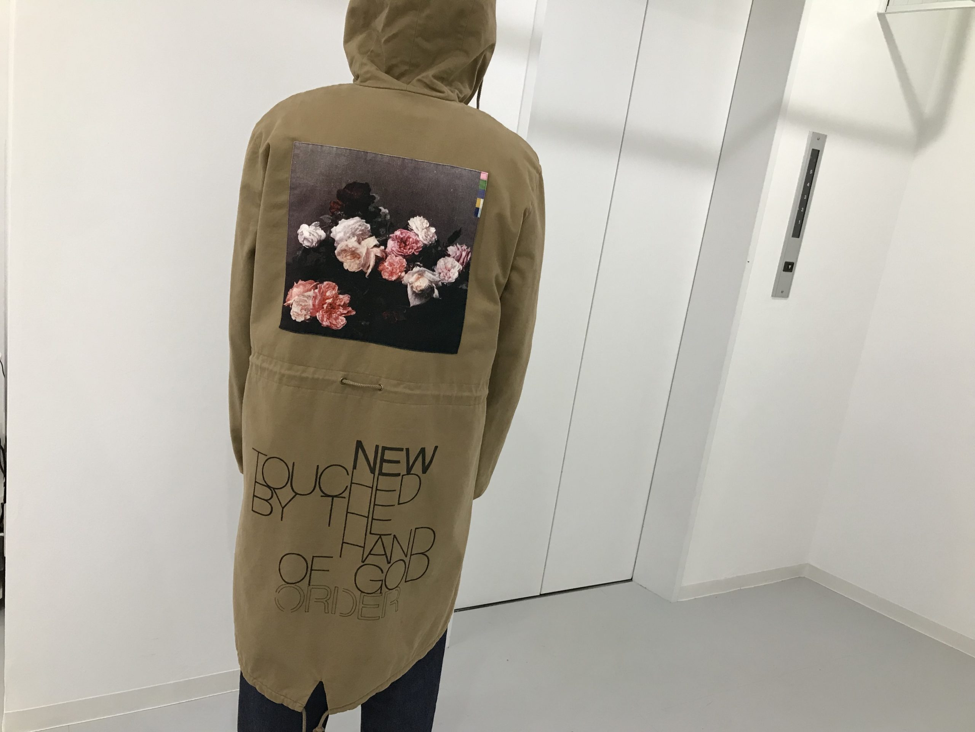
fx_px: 789
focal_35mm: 28
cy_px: 366
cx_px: 488
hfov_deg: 63.4
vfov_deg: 49.7
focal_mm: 3.99
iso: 32
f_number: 1.8
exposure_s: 1/30
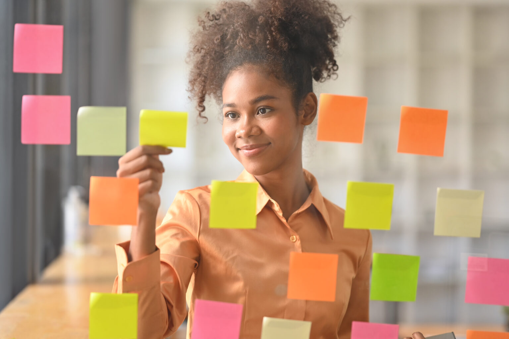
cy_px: 170
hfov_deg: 23.9
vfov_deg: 16.1
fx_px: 1202
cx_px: 254
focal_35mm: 85
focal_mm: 85
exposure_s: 1/320
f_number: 1.8
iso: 500
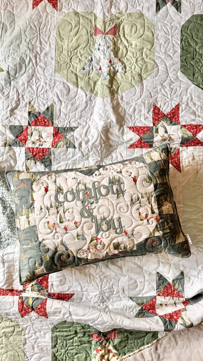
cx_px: 88
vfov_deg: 69.9
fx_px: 258
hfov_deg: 42.8
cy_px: 181
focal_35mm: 27
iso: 100
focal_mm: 6.86
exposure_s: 1/121
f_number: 1.78
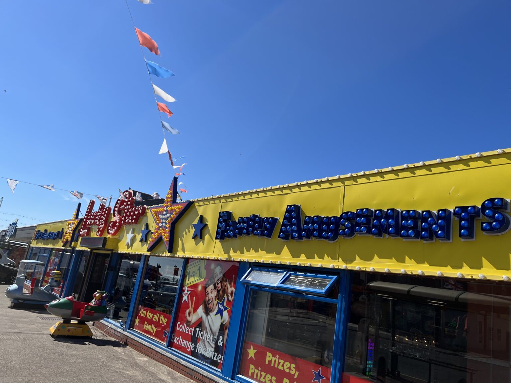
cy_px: 192
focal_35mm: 26
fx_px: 384
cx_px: 256
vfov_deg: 53.1
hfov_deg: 67.3
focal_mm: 5.7
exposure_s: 1/6211
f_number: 1.5
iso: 50
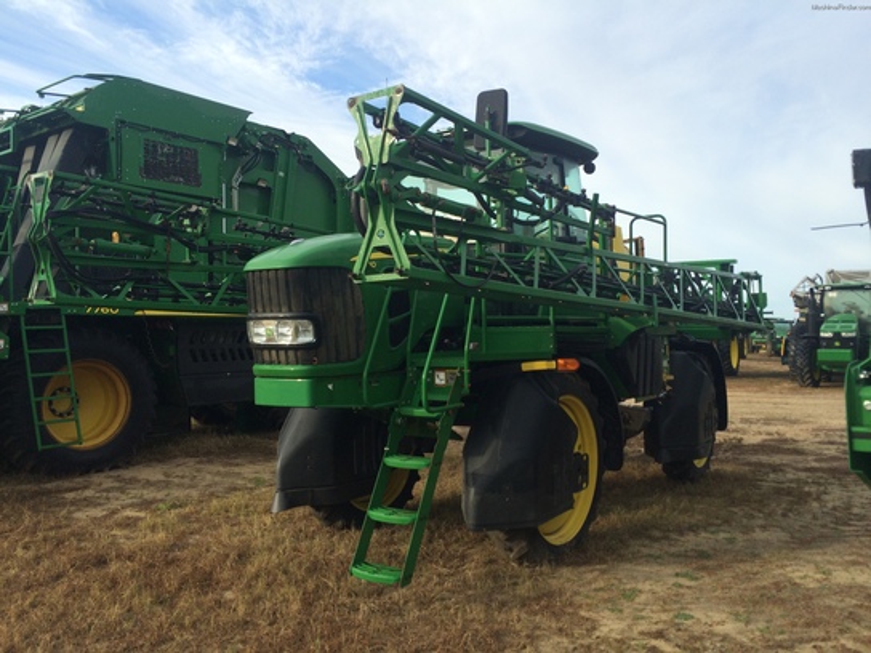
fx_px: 730
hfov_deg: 61.7
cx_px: 436
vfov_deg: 48.2
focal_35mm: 29
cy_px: 326
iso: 32
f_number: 2.2
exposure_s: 1/820
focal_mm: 4.15
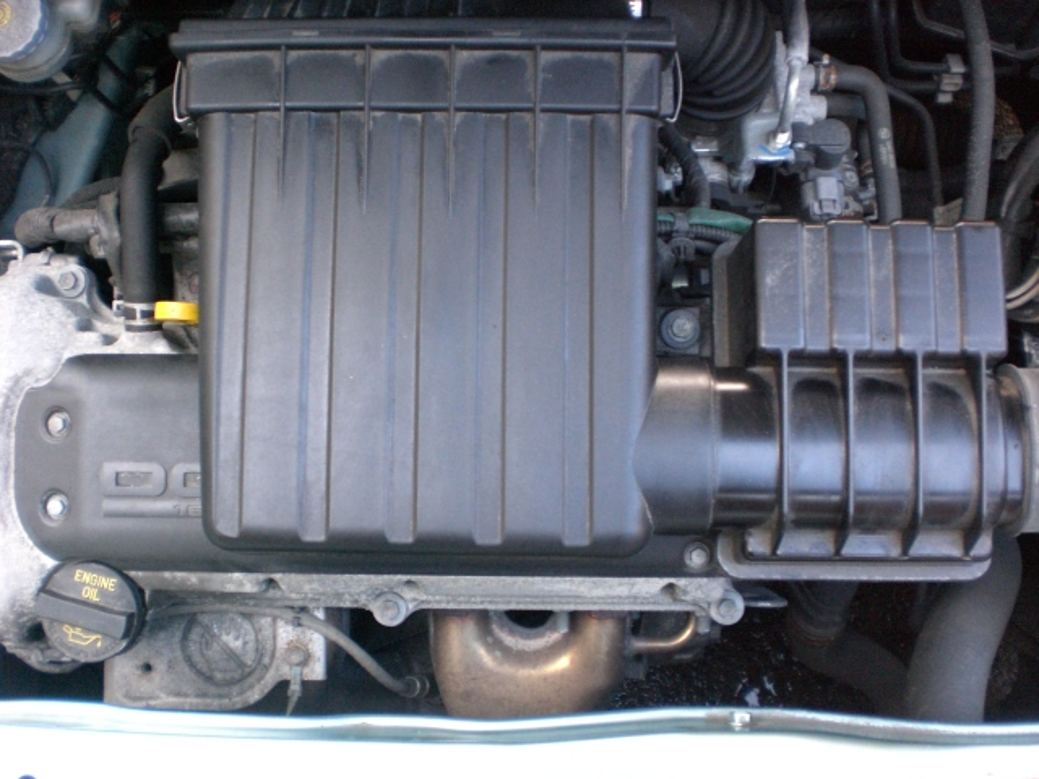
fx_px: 1141
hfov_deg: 49.0
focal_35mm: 38
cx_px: 520
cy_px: 390
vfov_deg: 37.7
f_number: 3.1
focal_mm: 6.3
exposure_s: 1/80
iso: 400
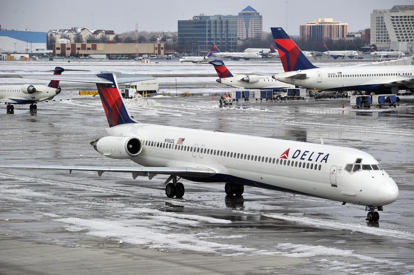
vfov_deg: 8.6
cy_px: 138
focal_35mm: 160
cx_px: 207
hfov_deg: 12.8
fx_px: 1839
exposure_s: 1/800
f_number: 10
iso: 320
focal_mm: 160
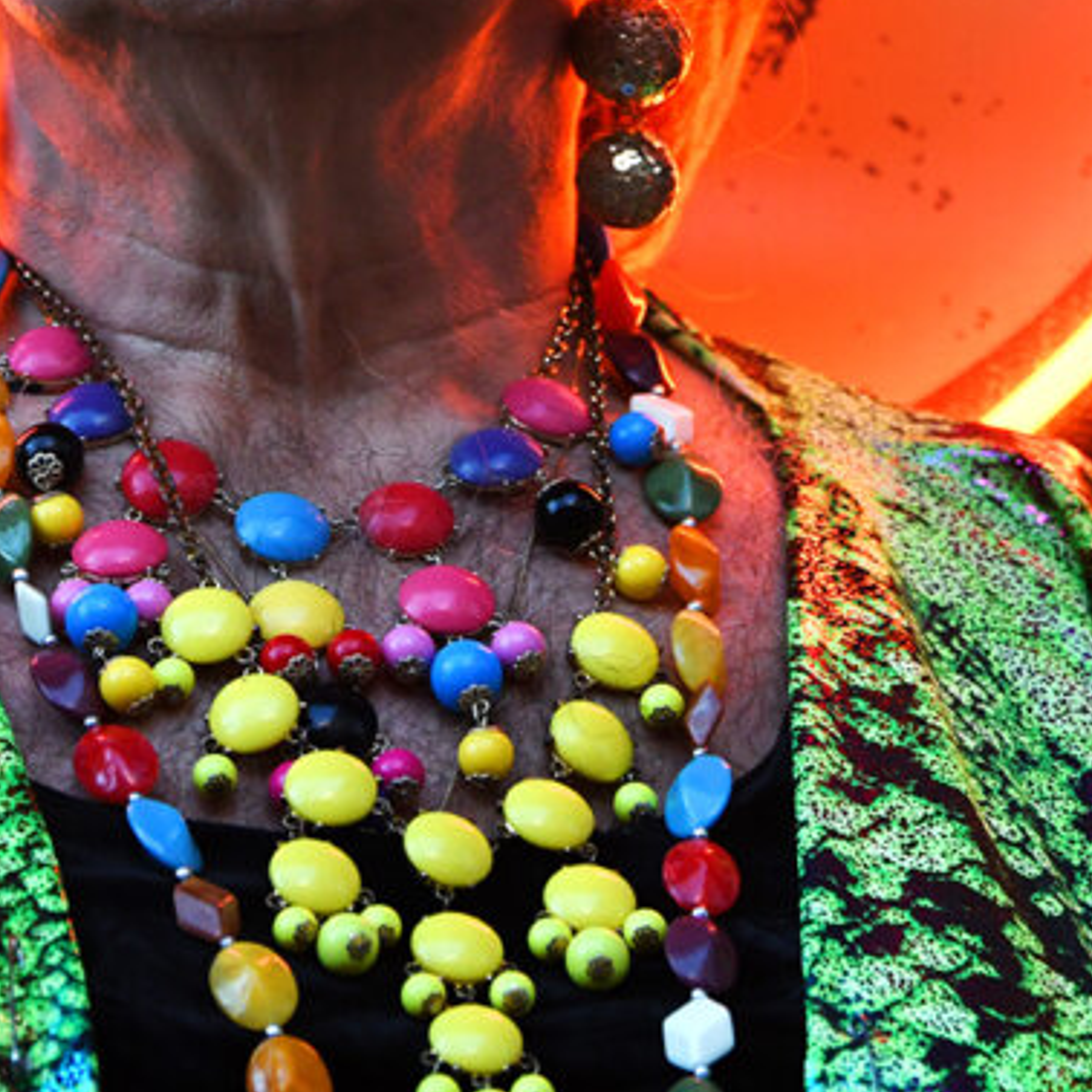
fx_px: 14383
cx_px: 315
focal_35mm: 403
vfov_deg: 4.3
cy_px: -302
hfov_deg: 4.3
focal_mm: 112
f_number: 3.5
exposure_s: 1/200
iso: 800
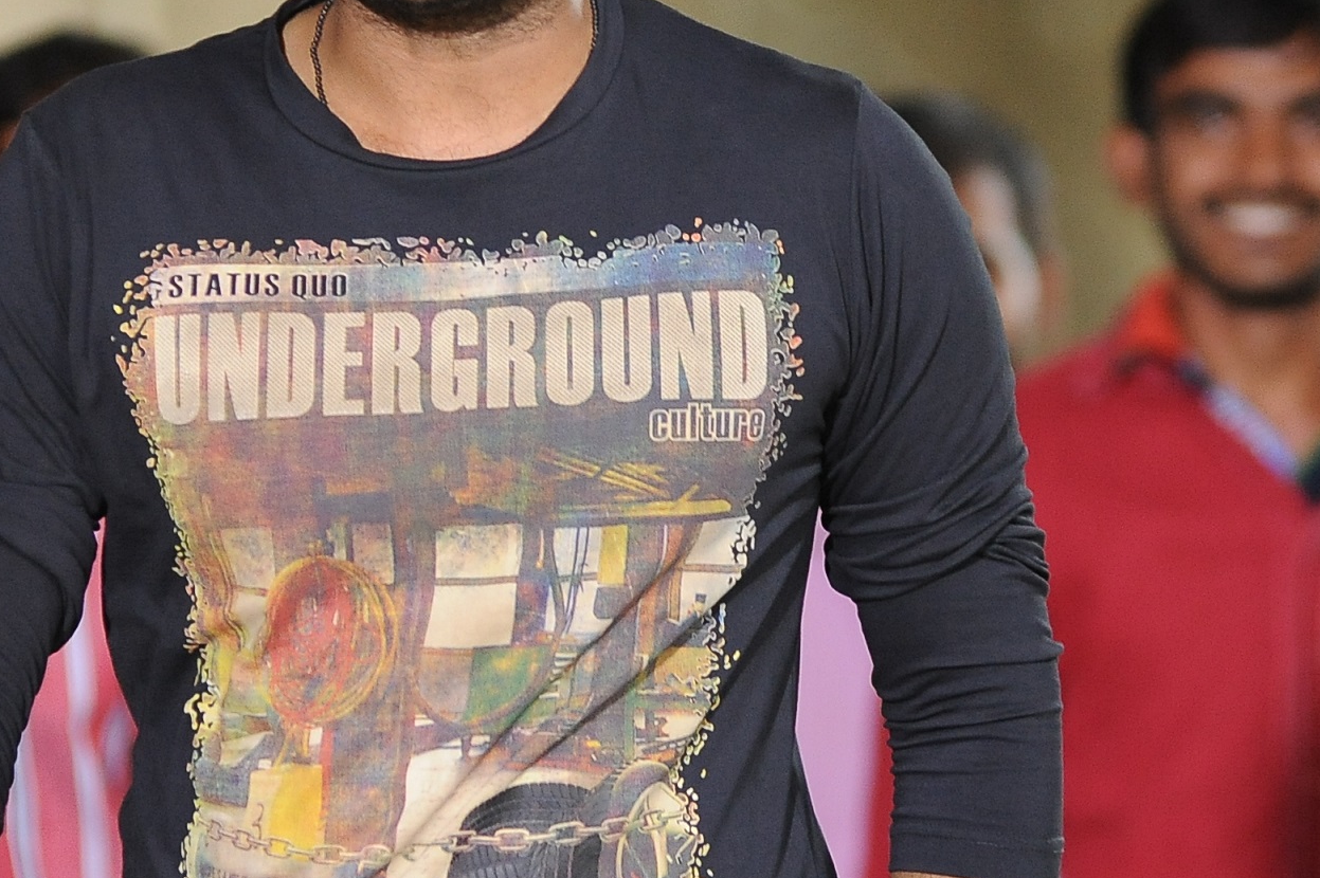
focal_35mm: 546
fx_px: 20009
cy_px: 483
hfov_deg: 3.8
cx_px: 625
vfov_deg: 2.5
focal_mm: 200
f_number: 4
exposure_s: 1/250
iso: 2000
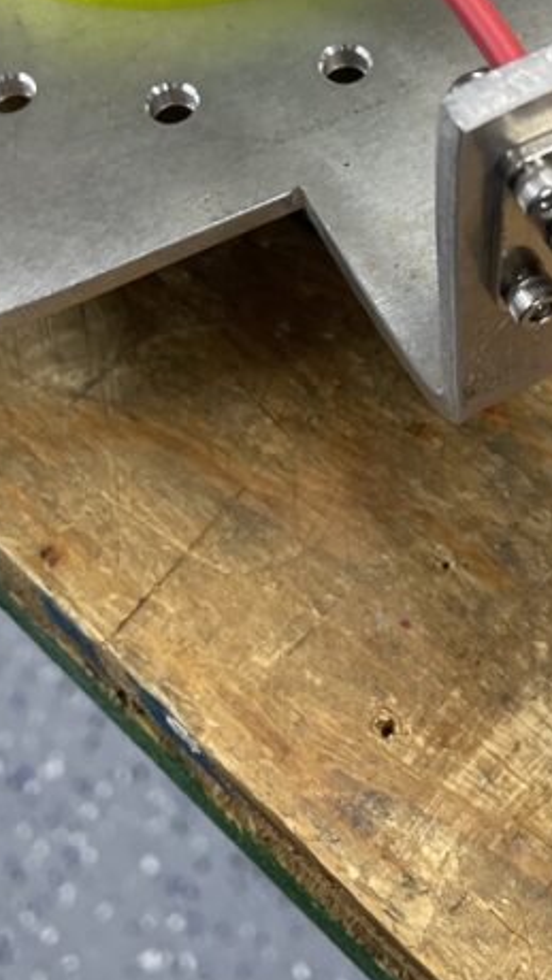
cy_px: 112
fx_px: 1638
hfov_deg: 19.1
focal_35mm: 63
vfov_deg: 31.8
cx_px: 341
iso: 125
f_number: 1.6
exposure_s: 1/120
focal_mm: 4.2
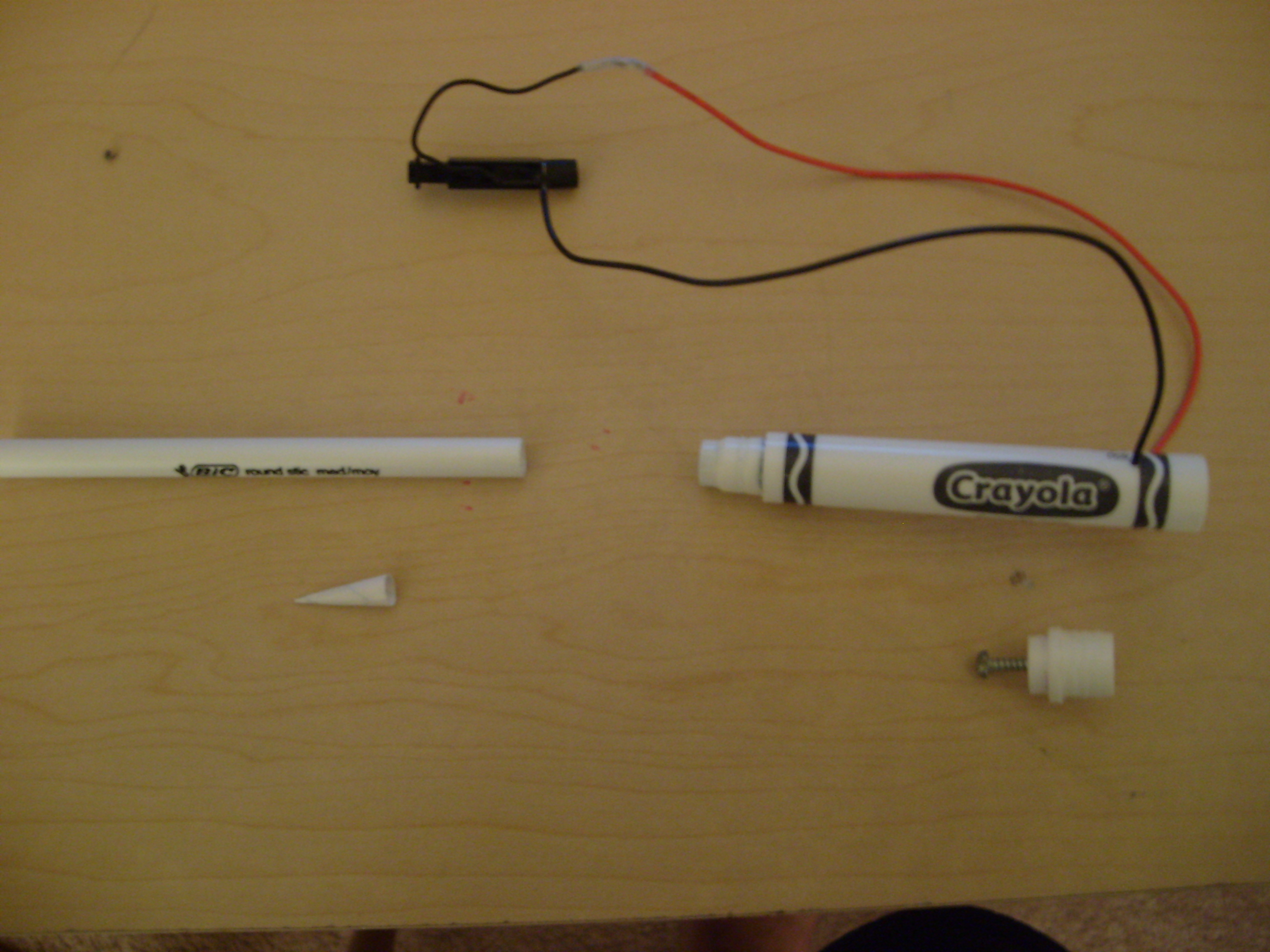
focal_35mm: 35
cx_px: 635
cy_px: 476
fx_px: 1284
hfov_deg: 52.6
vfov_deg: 40.7
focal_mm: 5.8
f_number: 2.8
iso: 200
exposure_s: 1/3
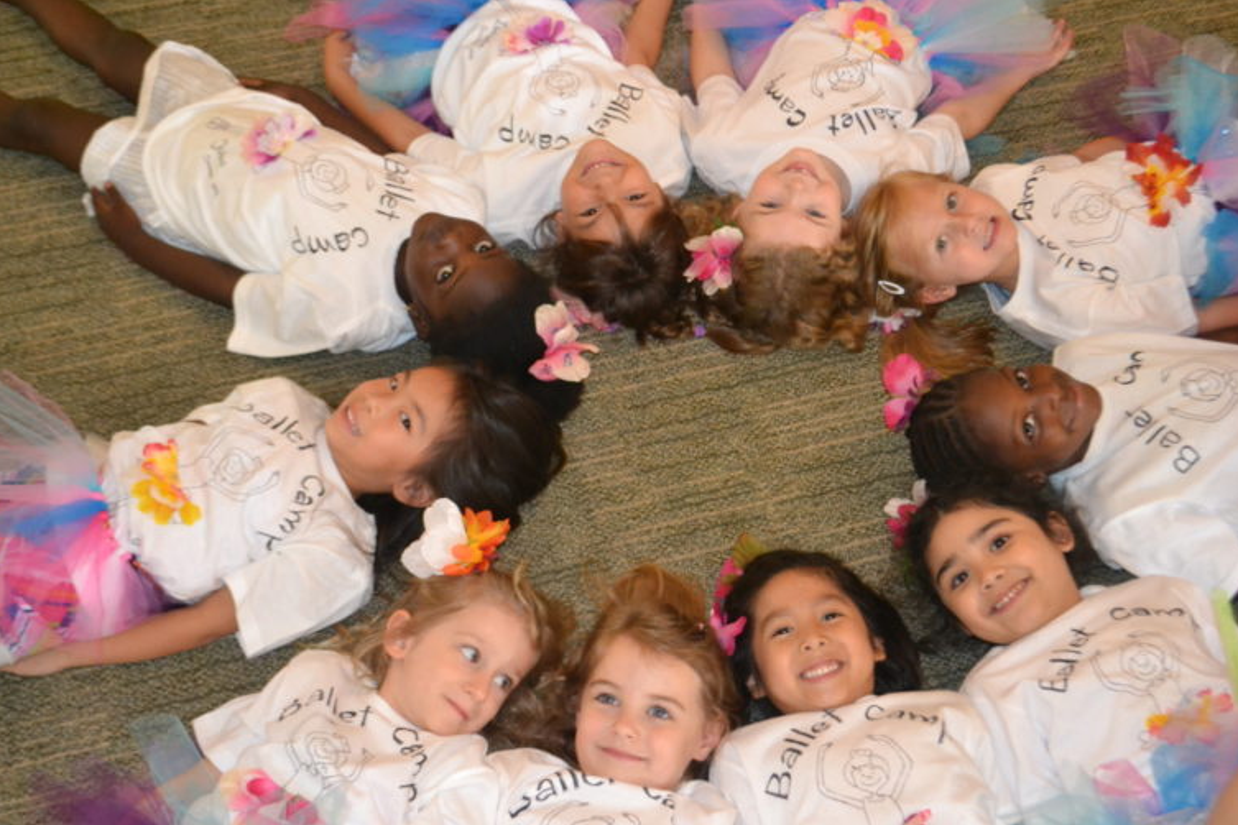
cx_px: 615
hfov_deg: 38.2
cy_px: 406
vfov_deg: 26.0
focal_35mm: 52
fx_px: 1788
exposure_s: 1/60
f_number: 5
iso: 3200
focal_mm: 34
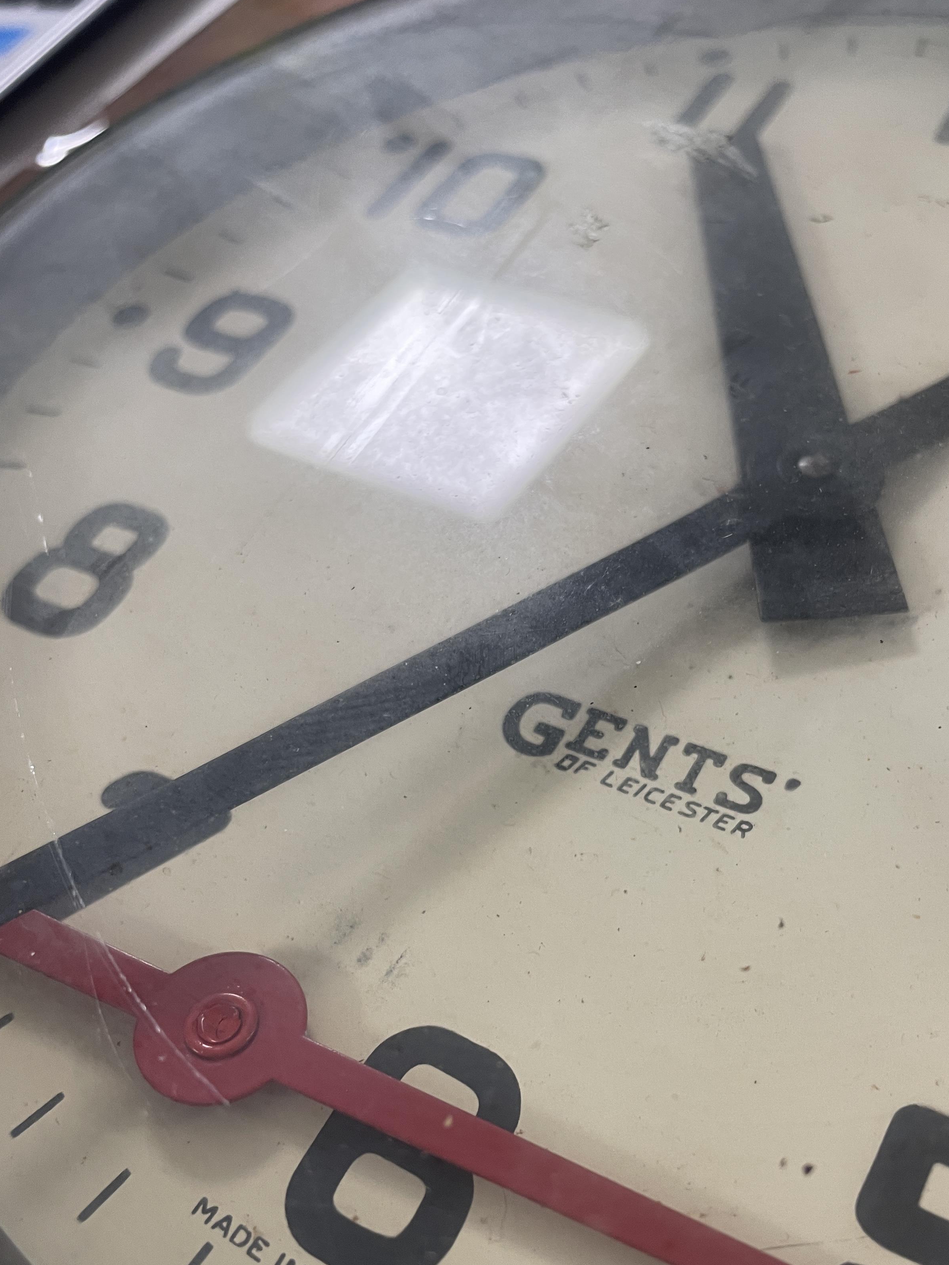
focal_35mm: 33
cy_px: 793
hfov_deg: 42.8
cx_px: 556
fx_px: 1206
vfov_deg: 54.7
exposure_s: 1/50
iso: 80
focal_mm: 4.2
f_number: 1.6
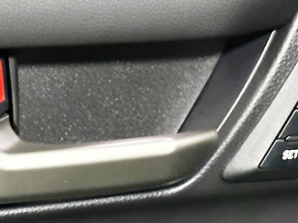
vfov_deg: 9.6
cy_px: 293
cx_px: 125
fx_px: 1299
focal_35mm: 151
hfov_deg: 13.1
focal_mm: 6.86
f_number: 1.78
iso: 640
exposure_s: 1/24
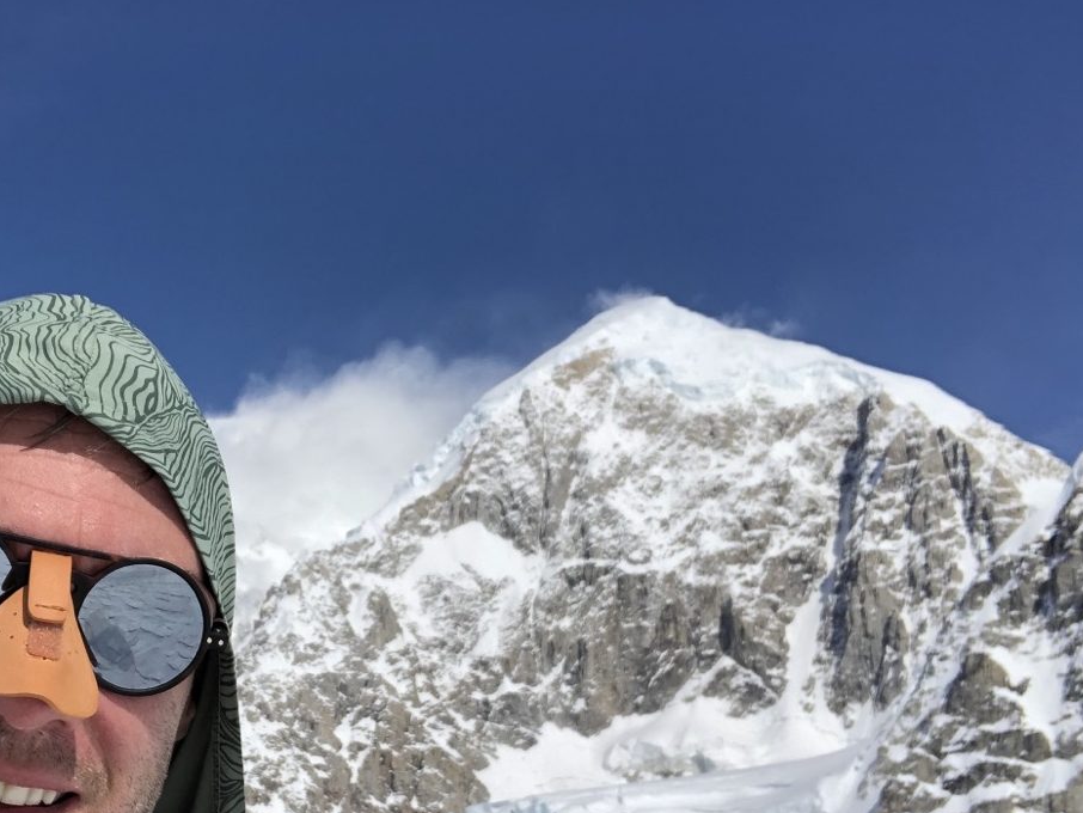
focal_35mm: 53
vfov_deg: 27.2
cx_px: 338
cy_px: 591
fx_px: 1659
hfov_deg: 35.7
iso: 20
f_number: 2.2
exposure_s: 1/2445
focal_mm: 2.87
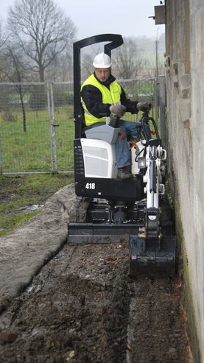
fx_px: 799
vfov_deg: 25.6
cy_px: 183
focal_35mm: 83
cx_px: 110
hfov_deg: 14.6
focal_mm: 52
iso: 250
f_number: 4.8
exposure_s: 1/13
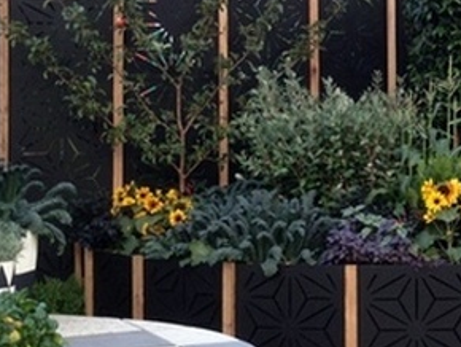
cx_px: 444
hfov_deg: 20.9
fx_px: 1213
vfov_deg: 16.1
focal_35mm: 91
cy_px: 70
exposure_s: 1/20
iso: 50
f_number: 2.4
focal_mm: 4.12
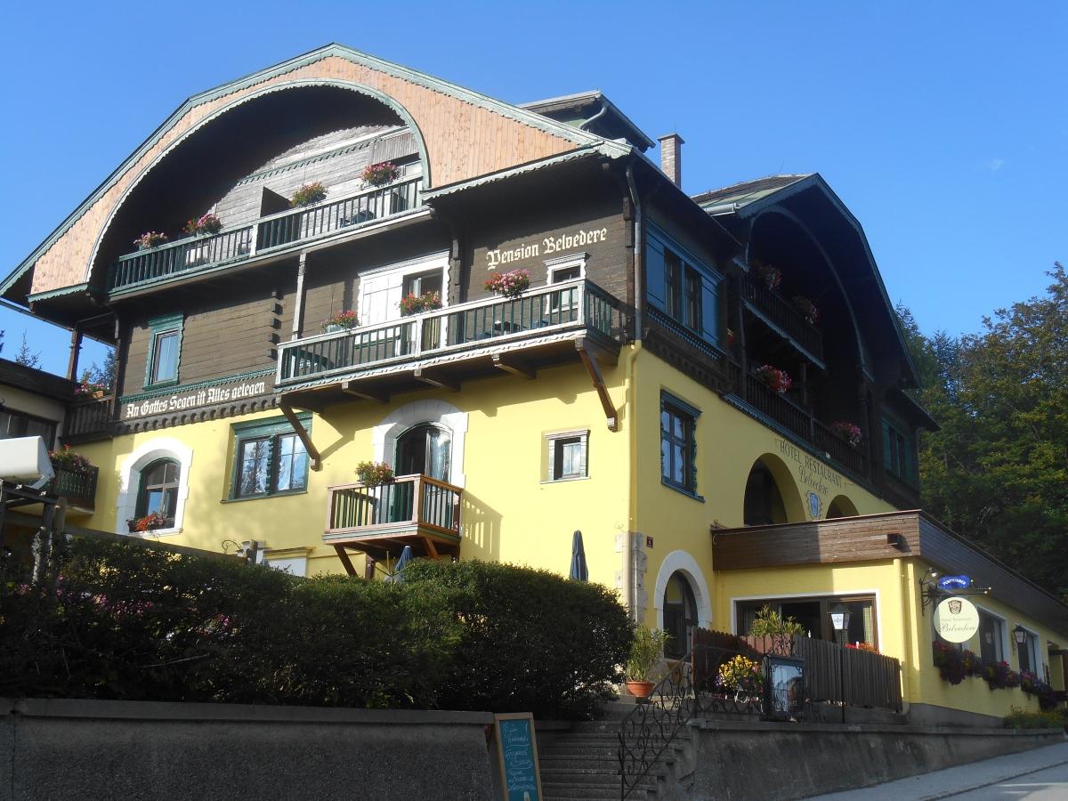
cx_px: 534
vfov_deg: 35.1
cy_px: 400
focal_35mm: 41
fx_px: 1265
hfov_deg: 45.8
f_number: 3.9
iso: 80
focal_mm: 7.2
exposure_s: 1/400
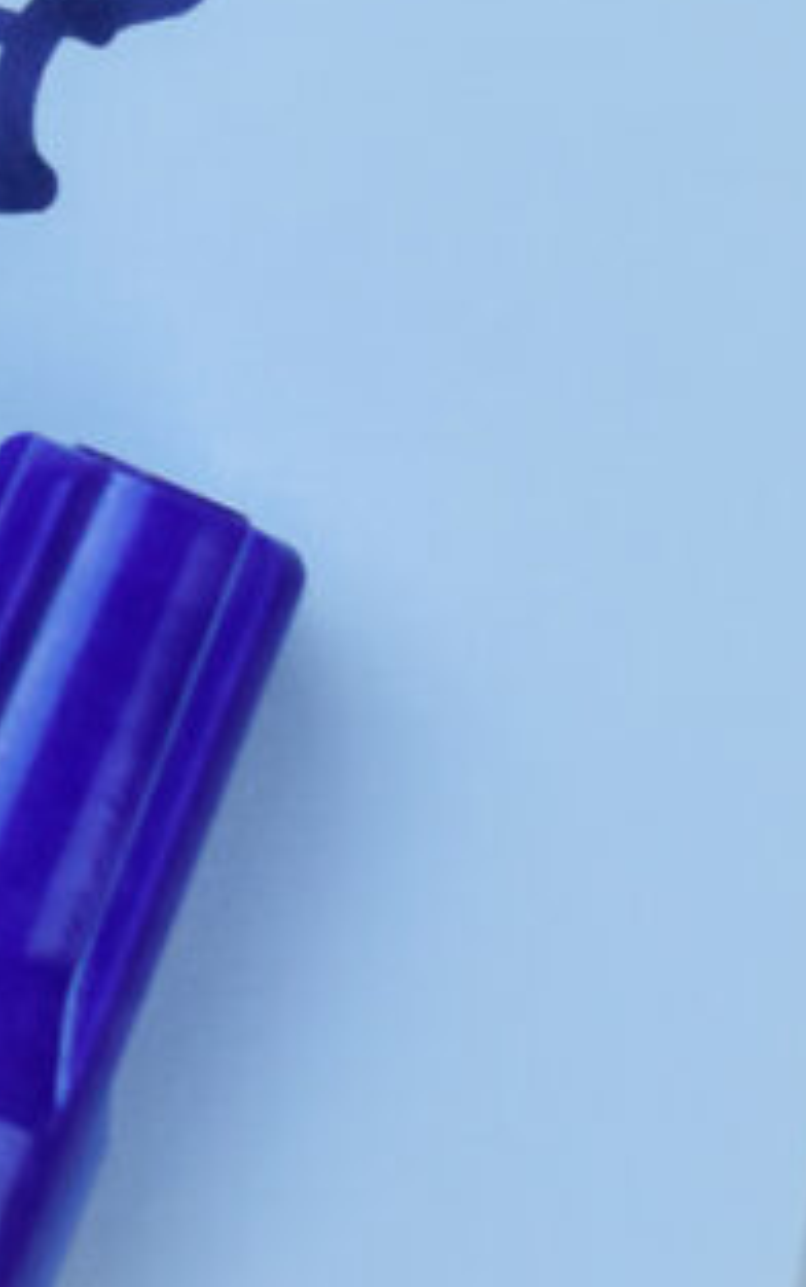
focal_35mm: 202
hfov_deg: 6.2
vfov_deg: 10.2
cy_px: -193
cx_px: -1250
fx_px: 7107
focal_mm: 27
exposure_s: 1/100
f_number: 7.1
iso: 800
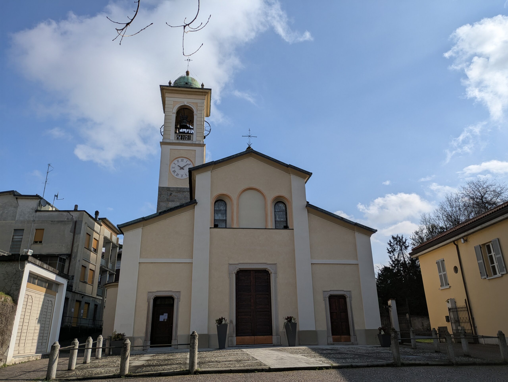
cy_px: 191
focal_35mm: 25
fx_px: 367
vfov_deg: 54.9
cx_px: 254
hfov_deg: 69.4
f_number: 1.89
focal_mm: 5.43
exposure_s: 1/4184
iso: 44
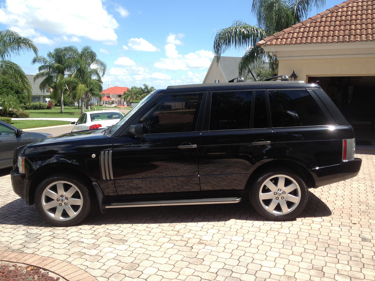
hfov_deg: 52.6
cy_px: 140
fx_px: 379
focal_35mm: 35
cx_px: 188
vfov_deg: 40.7
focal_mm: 4.28
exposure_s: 1/951
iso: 50
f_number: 2.4
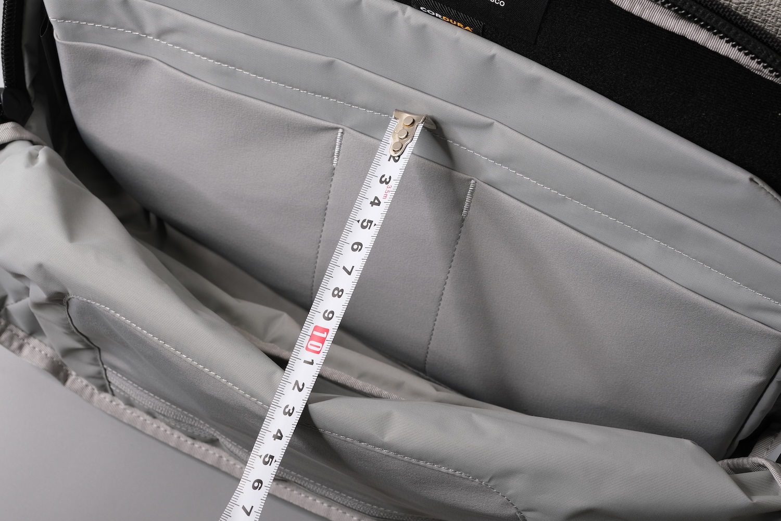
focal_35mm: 54
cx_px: 390
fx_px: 1171
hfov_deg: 36.9
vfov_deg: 25.1
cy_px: 260
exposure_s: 1/5
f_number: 8
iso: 160
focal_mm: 35.8
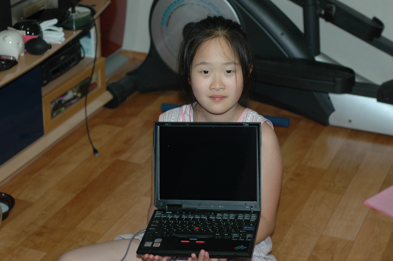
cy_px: 130
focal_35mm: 75
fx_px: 818
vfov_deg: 18.1
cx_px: 196
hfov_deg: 27.0
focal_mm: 50
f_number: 2.8
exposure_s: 1/60
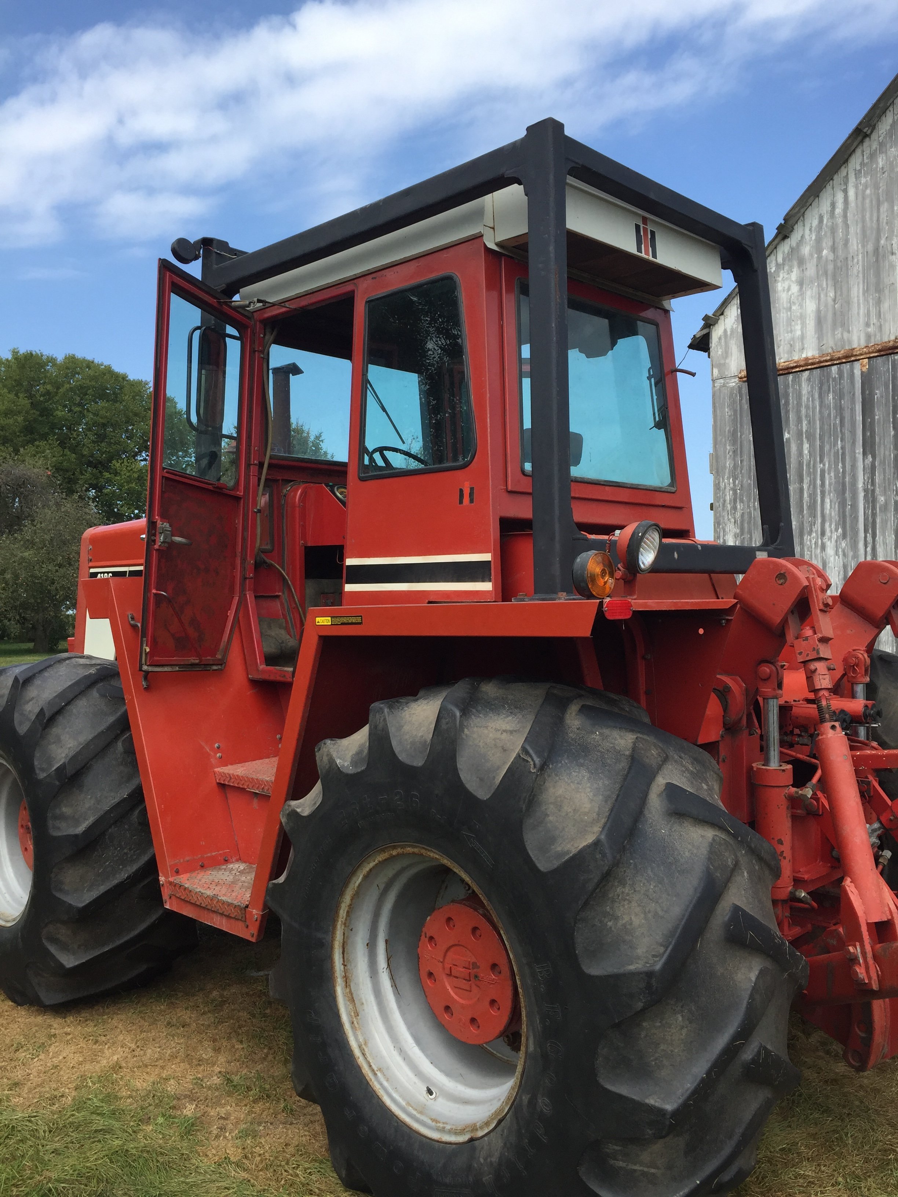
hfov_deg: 48.2
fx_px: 1003
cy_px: 598
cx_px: 449
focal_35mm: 29
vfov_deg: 61.7
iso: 32
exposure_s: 1/1130
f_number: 2.2
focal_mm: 4.15
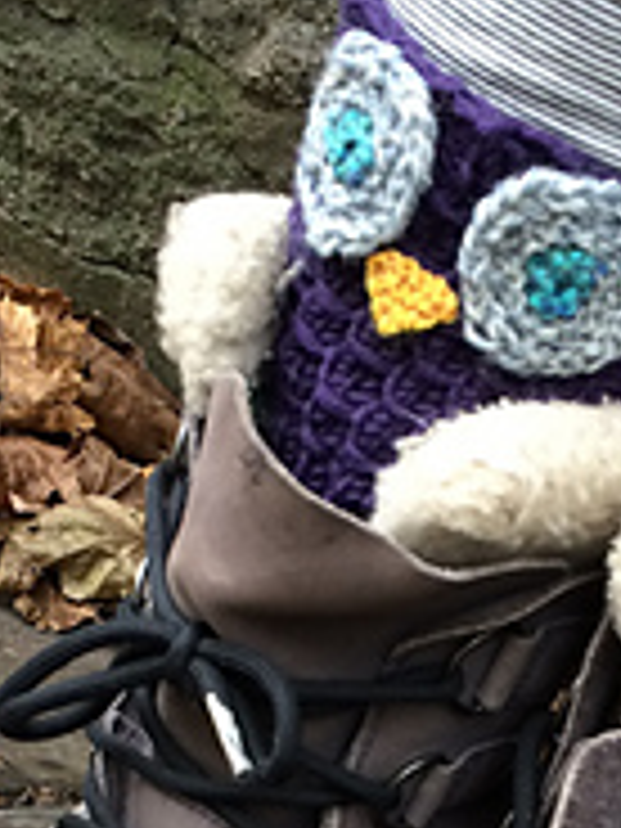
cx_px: 457
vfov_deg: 22.9
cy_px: 963
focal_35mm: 79
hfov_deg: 18.6
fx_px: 1890
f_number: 2.2
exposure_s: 1/40
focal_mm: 4.15
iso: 40
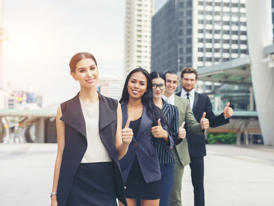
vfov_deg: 26.6
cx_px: 131
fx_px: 435
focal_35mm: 55
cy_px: 102
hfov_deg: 34.9
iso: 100
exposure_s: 1/320
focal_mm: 50
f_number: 3.2
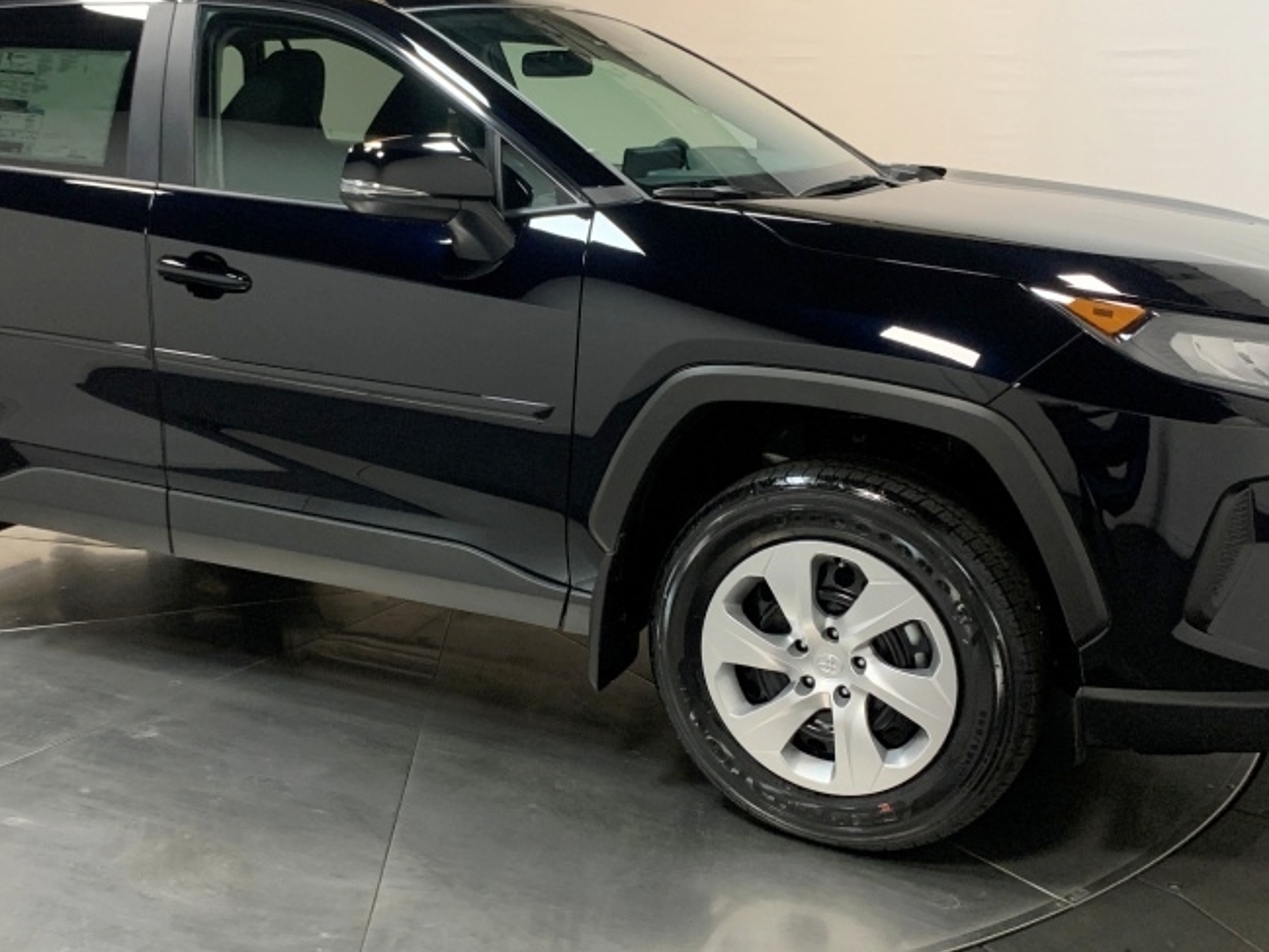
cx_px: 520
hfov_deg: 45.6
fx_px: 1503
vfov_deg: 35.1
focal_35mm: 41
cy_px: 428
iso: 250
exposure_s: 1/60
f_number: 1.8
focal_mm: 4.25
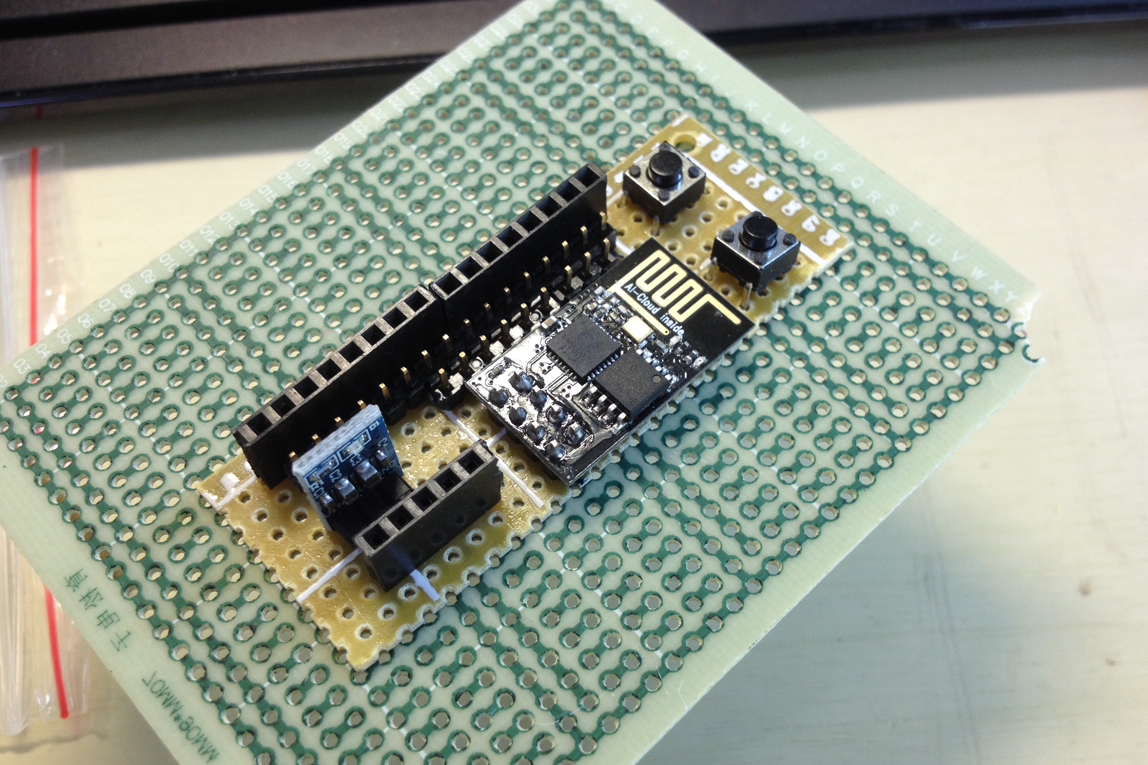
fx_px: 1180
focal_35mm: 37
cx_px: 579
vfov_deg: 35.9
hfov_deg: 51.9
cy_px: 420
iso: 50
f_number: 2.4
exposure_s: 1/50
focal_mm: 4.28
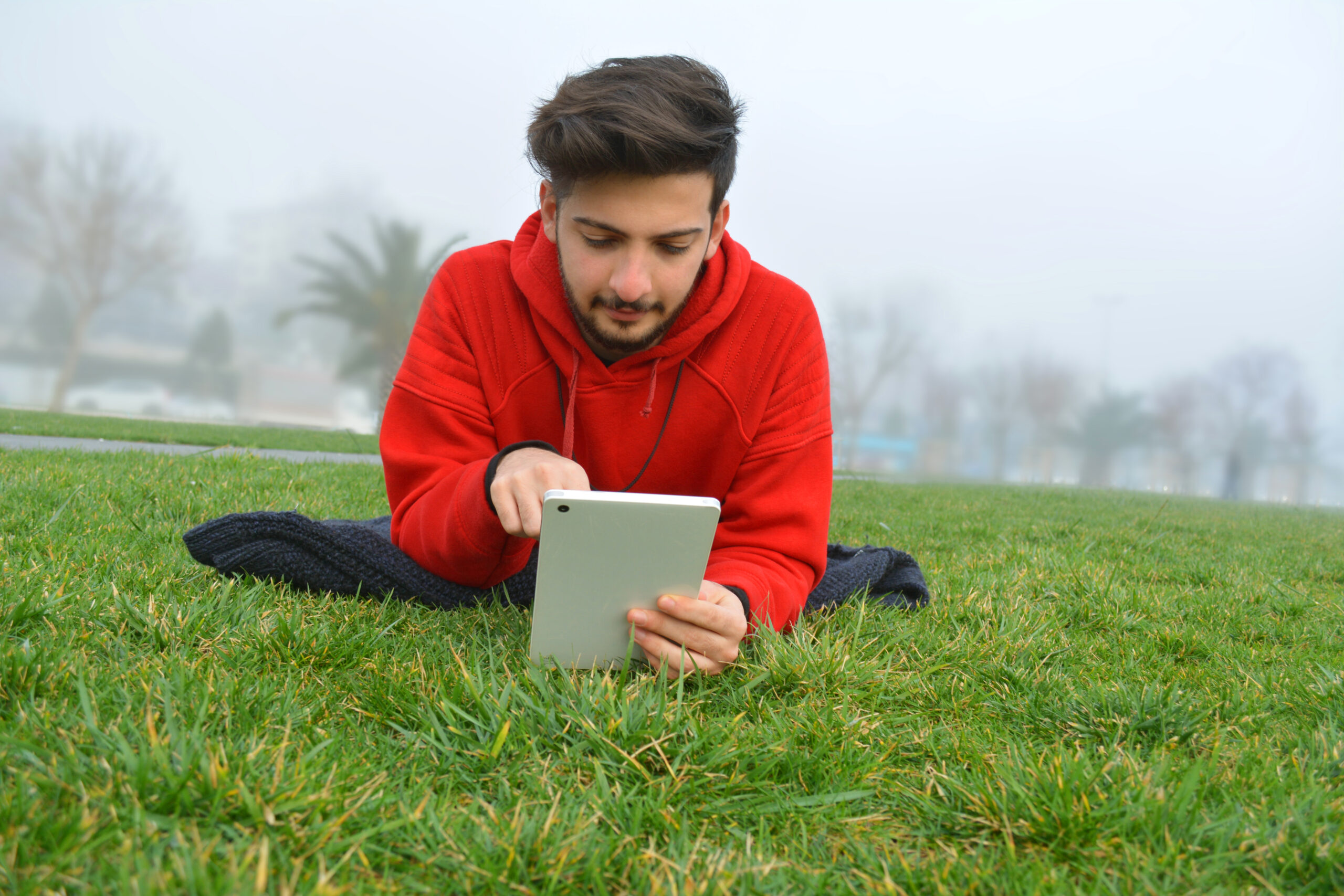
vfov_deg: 43.6
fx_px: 1120
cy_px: 448
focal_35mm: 30
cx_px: 672
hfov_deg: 61.9
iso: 160
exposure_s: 1/60
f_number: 5.6
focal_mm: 20
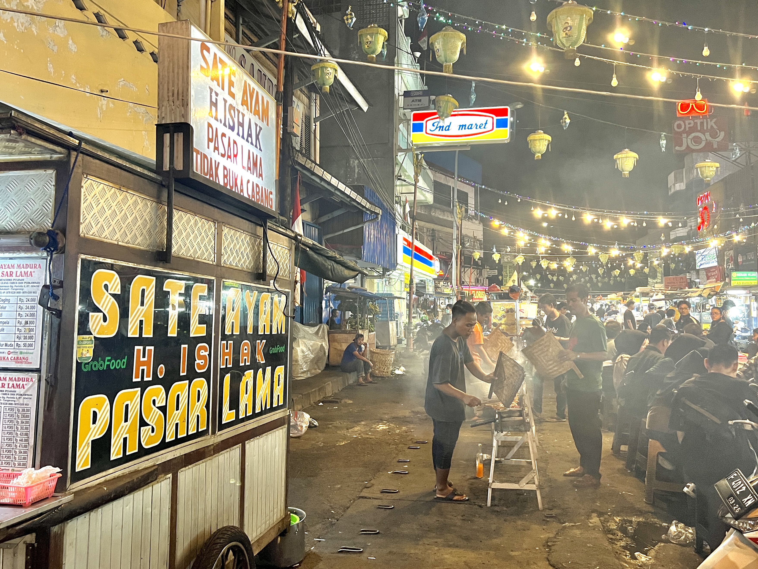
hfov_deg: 67.3
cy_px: 284
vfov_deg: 53.1
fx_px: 569
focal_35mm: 26
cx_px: 379
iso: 400
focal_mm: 5.7
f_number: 1.5
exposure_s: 1/50
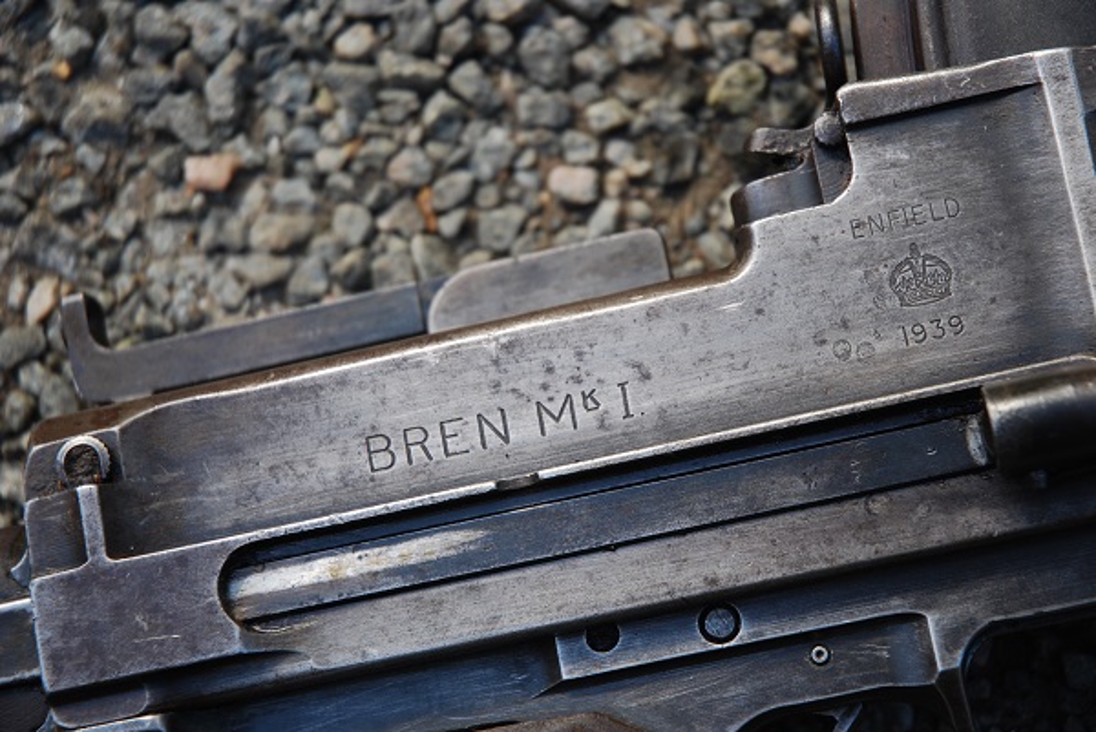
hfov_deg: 19.4
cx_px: 548
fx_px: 3199
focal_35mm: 105
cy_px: 366
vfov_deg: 13.1
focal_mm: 70
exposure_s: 1/200
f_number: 4.5
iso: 200
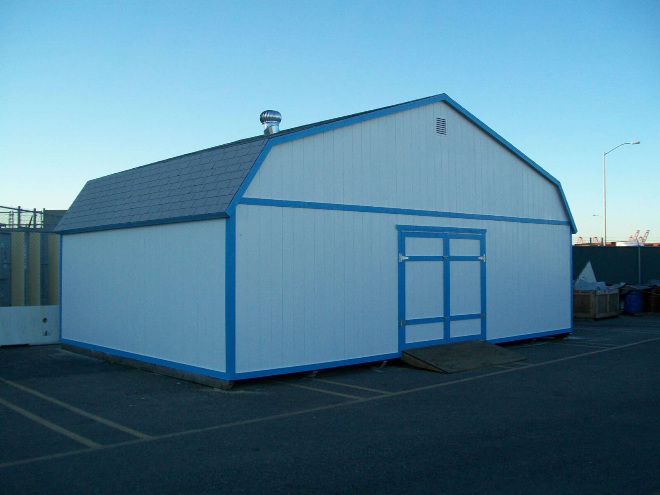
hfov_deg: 51.4
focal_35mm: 36
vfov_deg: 39.7
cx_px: 330
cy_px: 248
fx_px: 686
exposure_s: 1/400
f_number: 2.7
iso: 64
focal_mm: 6
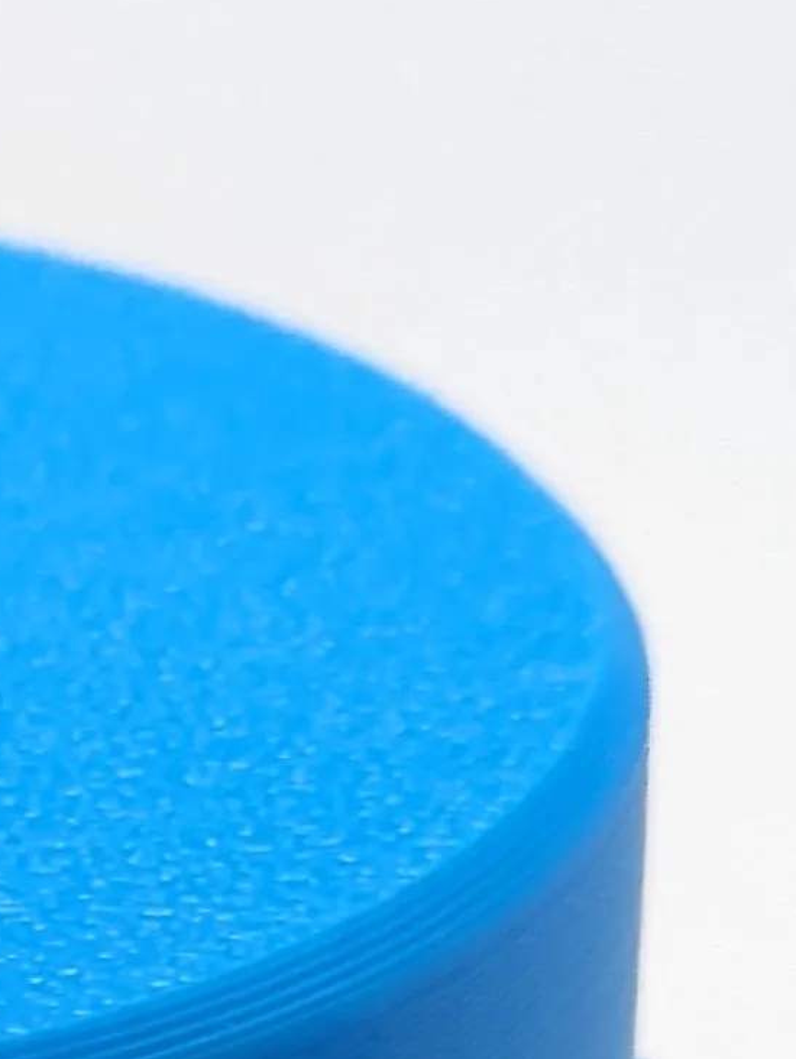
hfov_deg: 4.6
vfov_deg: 5.9
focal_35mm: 322
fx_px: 9861
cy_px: 2410
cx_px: -682
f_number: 1.89
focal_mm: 5.43
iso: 45
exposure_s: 1/144
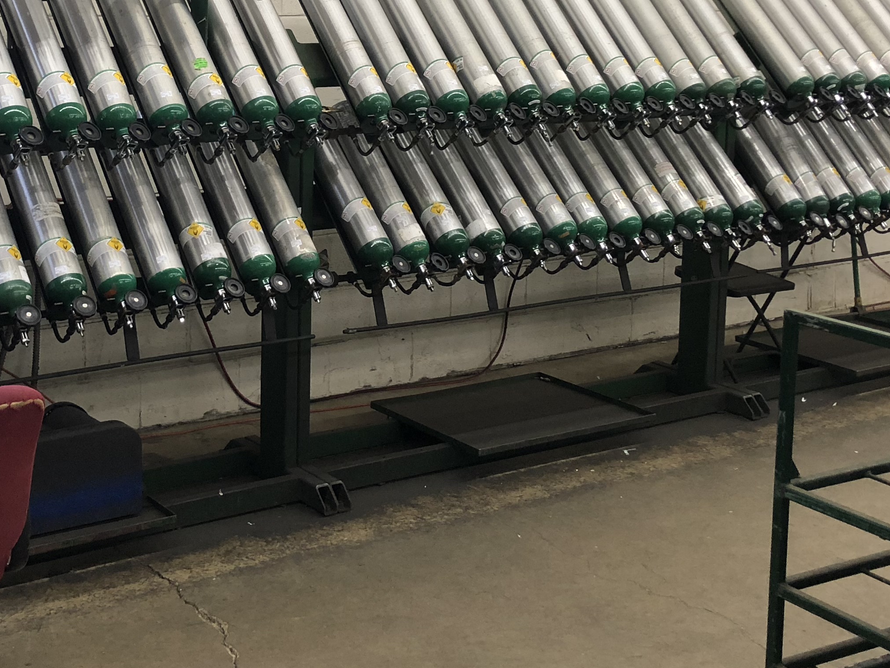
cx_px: 289
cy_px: 158
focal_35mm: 56
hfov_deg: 34.0
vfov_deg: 25.7
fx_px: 1440
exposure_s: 1/20
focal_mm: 3.99
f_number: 1.8
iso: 40
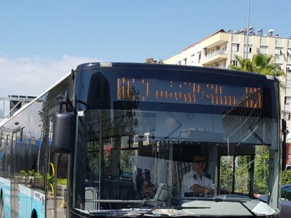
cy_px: 211
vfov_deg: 24.6
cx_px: 102
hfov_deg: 33.6
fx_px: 479
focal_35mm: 57
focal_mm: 4.2
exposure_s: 1/1836
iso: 40
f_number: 1.7
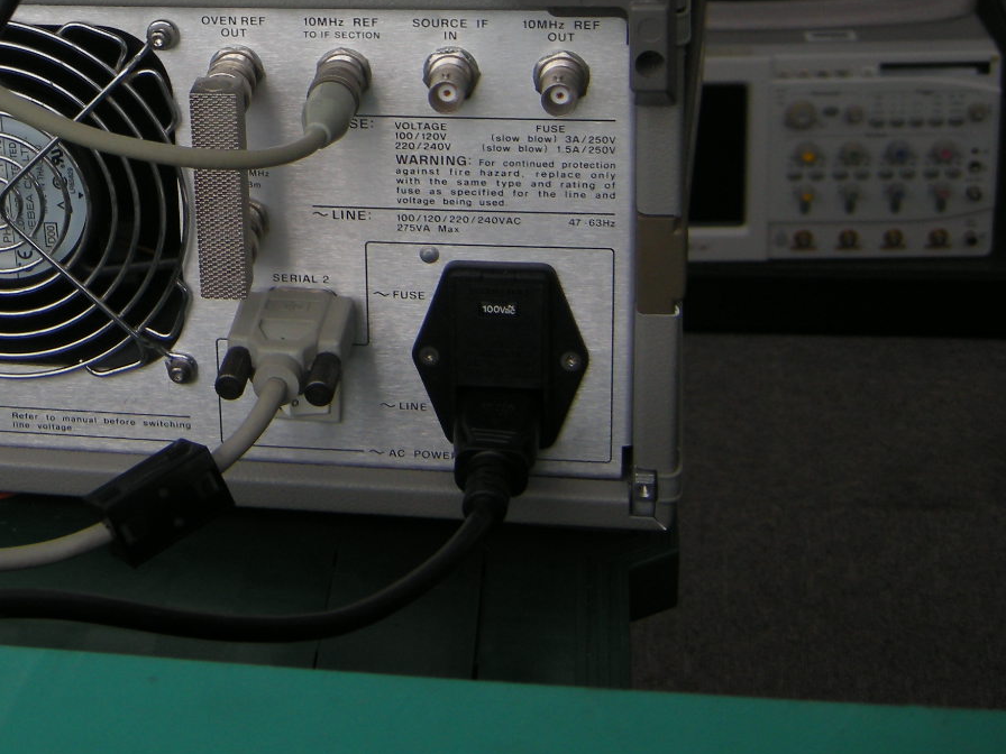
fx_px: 2325
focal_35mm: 80
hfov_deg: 23.5
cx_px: 36
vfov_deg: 17.8
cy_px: -66
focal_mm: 7.5
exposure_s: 1/190
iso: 64
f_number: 2.7
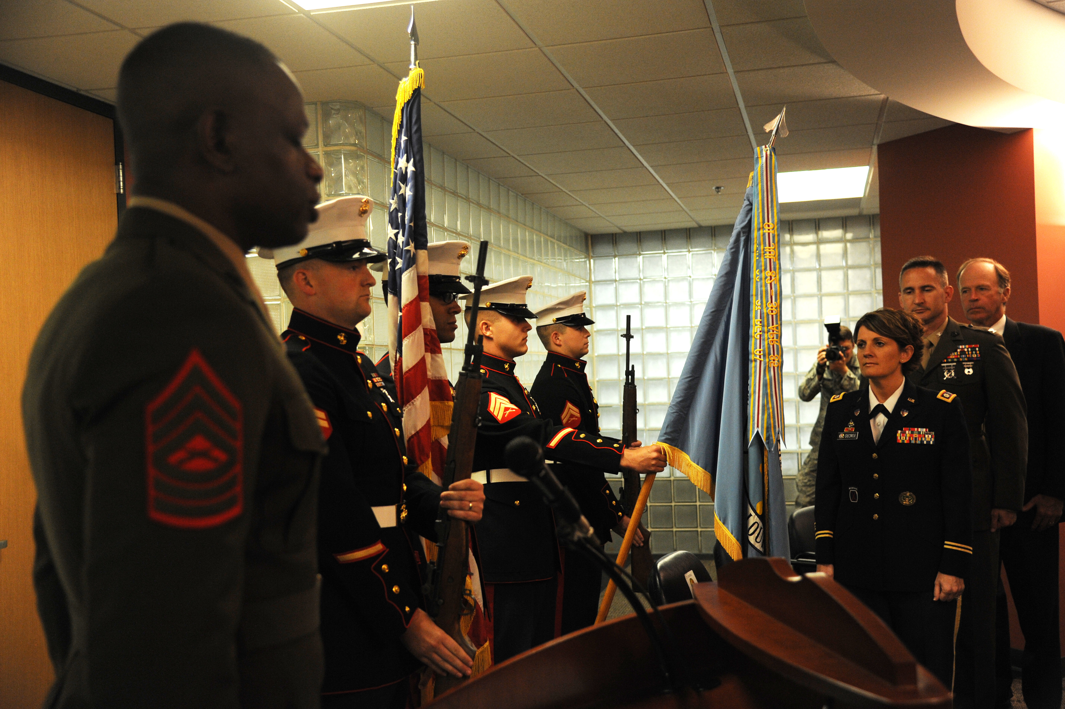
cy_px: 354
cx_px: 532
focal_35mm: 38
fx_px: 1123
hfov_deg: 50.7
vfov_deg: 35.0
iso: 1600
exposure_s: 1/125
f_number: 4
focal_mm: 38
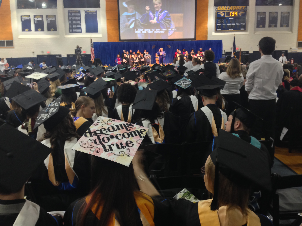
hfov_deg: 55.4
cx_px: 151
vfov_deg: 42.9
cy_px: 113
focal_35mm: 33
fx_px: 288
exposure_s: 1/20
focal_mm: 4.12
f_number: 2.4
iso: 160
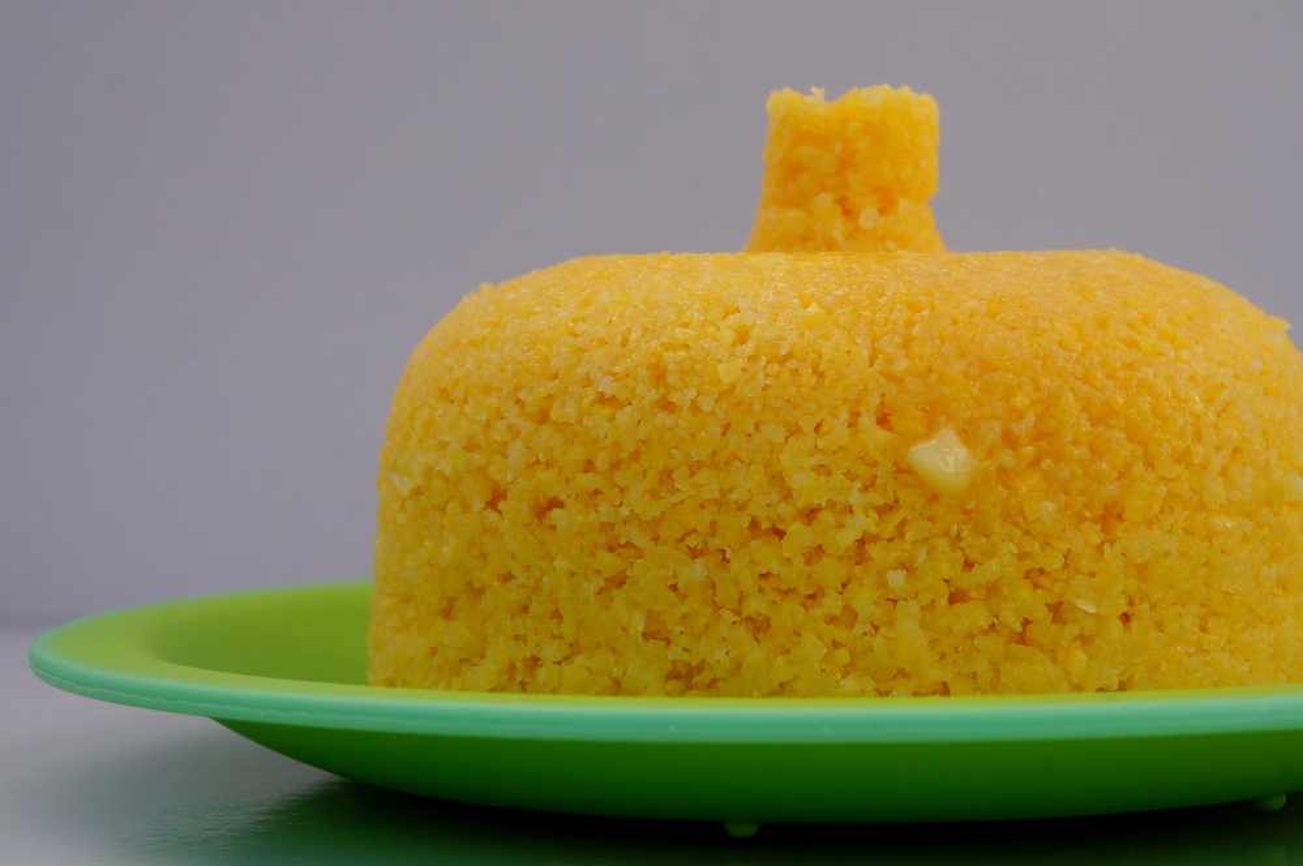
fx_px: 2983
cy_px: 433
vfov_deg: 16.5
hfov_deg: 24.6
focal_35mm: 82
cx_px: 652
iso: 200
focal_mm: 55
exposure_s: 1/125
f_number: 11
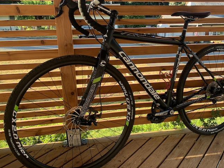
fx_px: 207
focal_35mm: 32
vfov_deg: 44.1
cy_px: 77
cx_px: 133
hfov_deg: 56.4
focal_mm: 4.25
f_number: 1.8
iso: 32
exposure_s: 1/122
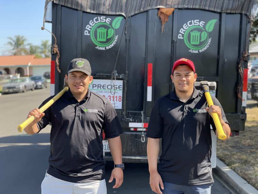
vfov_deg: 28.0
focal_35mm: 52
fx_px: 388
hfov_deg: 36.8
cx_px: 129
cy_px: 97
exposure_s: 1/285
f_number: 2
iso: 25
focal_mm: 6
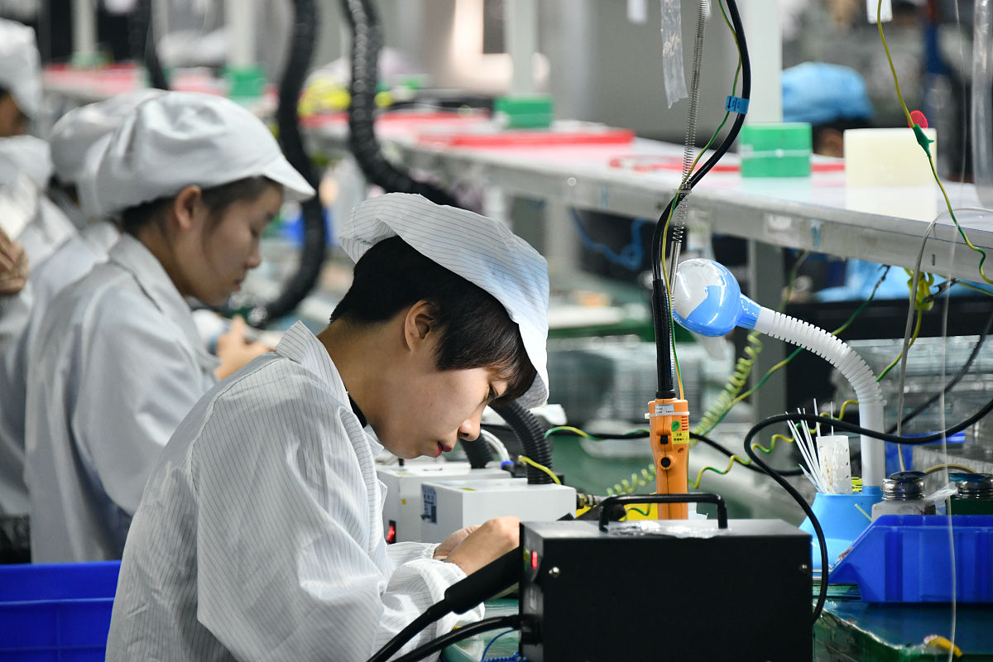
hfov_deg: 9.0
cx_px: 496
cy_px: 331
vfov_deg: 6.0
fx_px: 6344
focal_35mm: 230
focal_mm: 230
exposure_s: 1/80
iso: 2500
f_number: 5.6
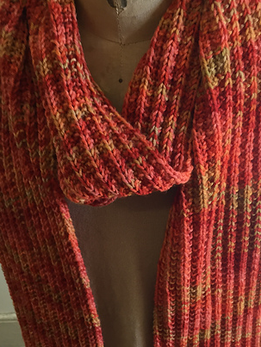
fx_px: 462
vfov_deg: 41.2
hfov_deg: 31.5
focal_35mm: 46
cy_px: 189
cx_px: 160
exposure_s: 1/30
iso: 64
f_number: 2.2
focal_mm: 4.15
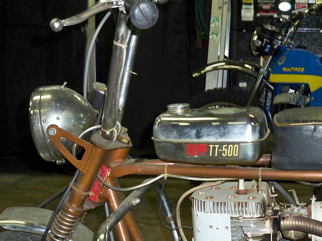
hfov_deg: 29.4
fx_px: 605
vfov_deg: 22.3
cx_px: 234
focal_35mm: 65
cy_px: 196
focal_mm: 6.3
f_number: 3.1
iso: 200
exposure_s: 1/30
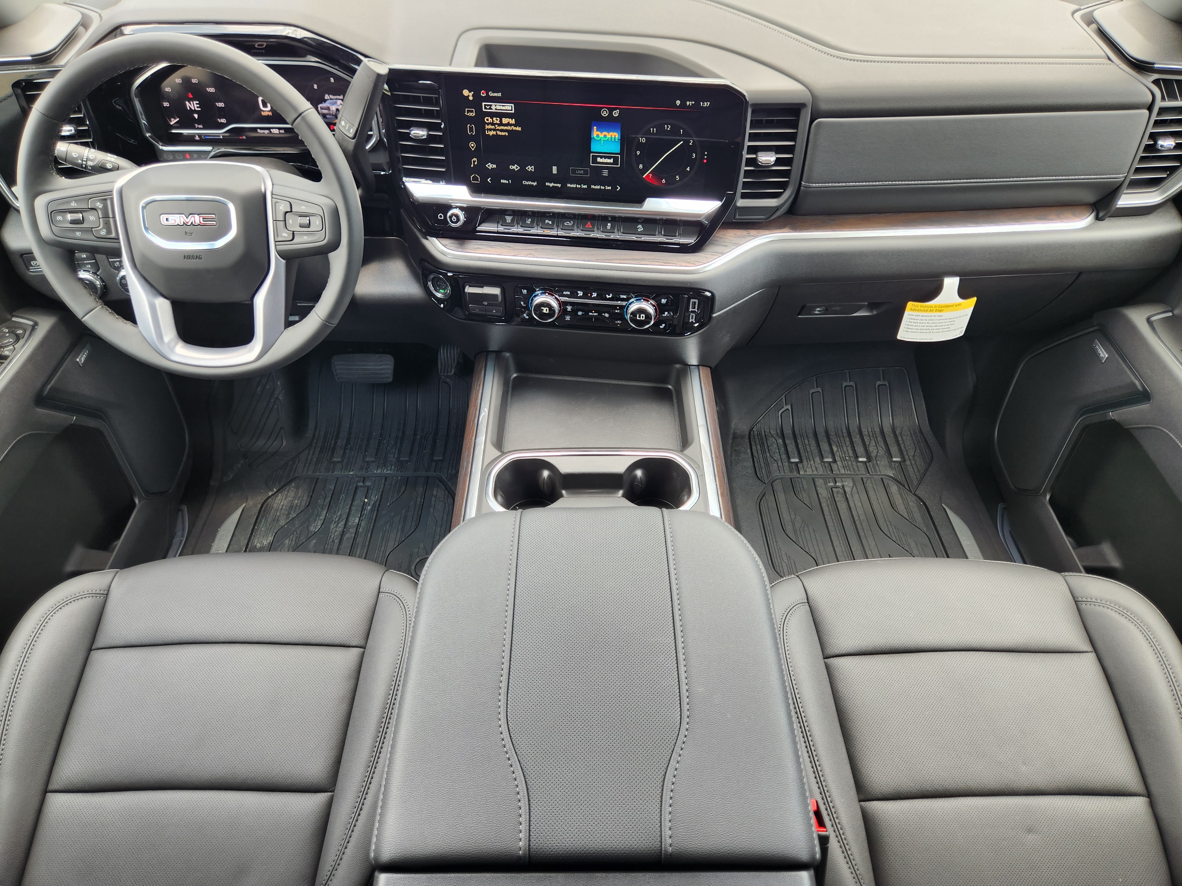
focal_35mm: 23
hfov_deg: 73.9
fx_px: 785
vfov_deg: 58.9
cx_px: 591
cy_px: 443
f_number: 1.8
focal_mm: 5.4
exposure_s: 1/180
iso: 80
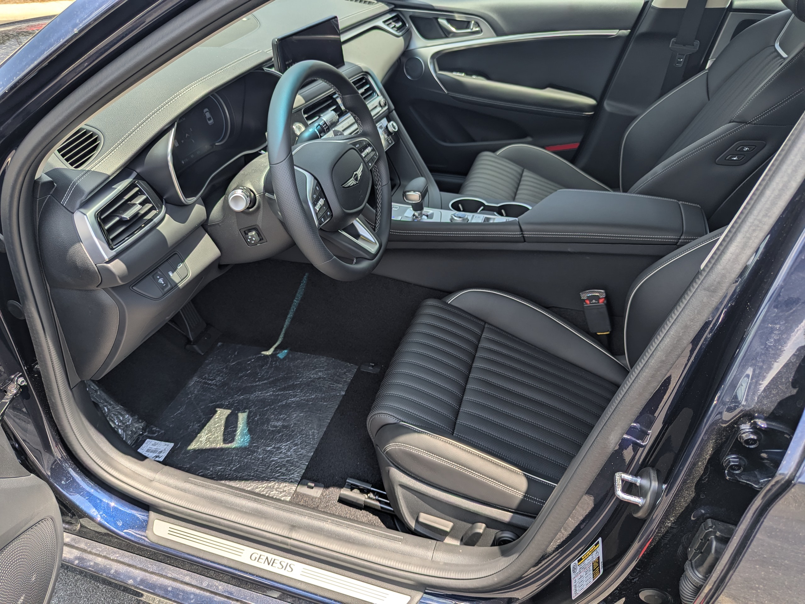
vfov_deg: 56.8
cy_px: 302
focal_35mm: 24
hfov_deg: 71.6
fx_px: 558
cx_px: 402
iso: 36
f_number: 1.85
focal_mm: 6.81
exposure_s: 1/662
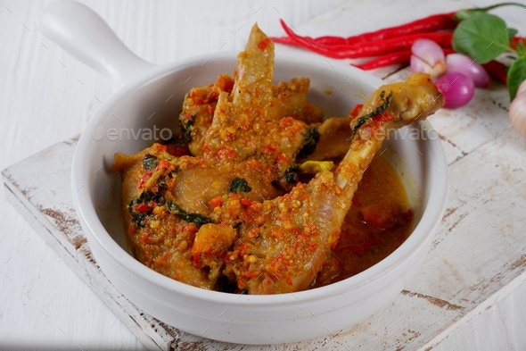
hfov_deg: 29.7
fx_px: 993
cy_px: 176
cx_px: 263
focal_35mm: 68
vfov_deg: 20.0
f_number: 9
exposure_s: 1/200
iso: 400
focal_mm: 45
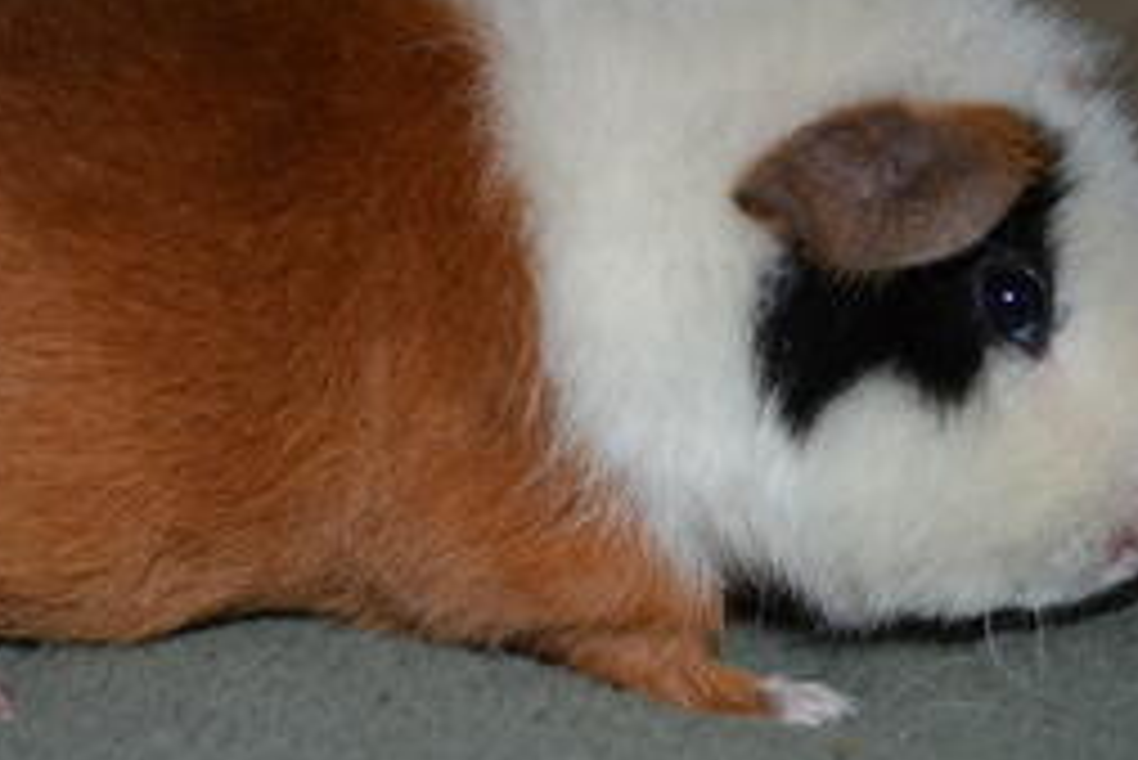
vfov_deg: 21.2
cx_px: 436
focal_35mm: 64
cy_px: 261
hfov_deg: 31.3
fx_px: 2024
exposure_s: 1/60
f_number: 4
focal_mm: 24
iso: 250
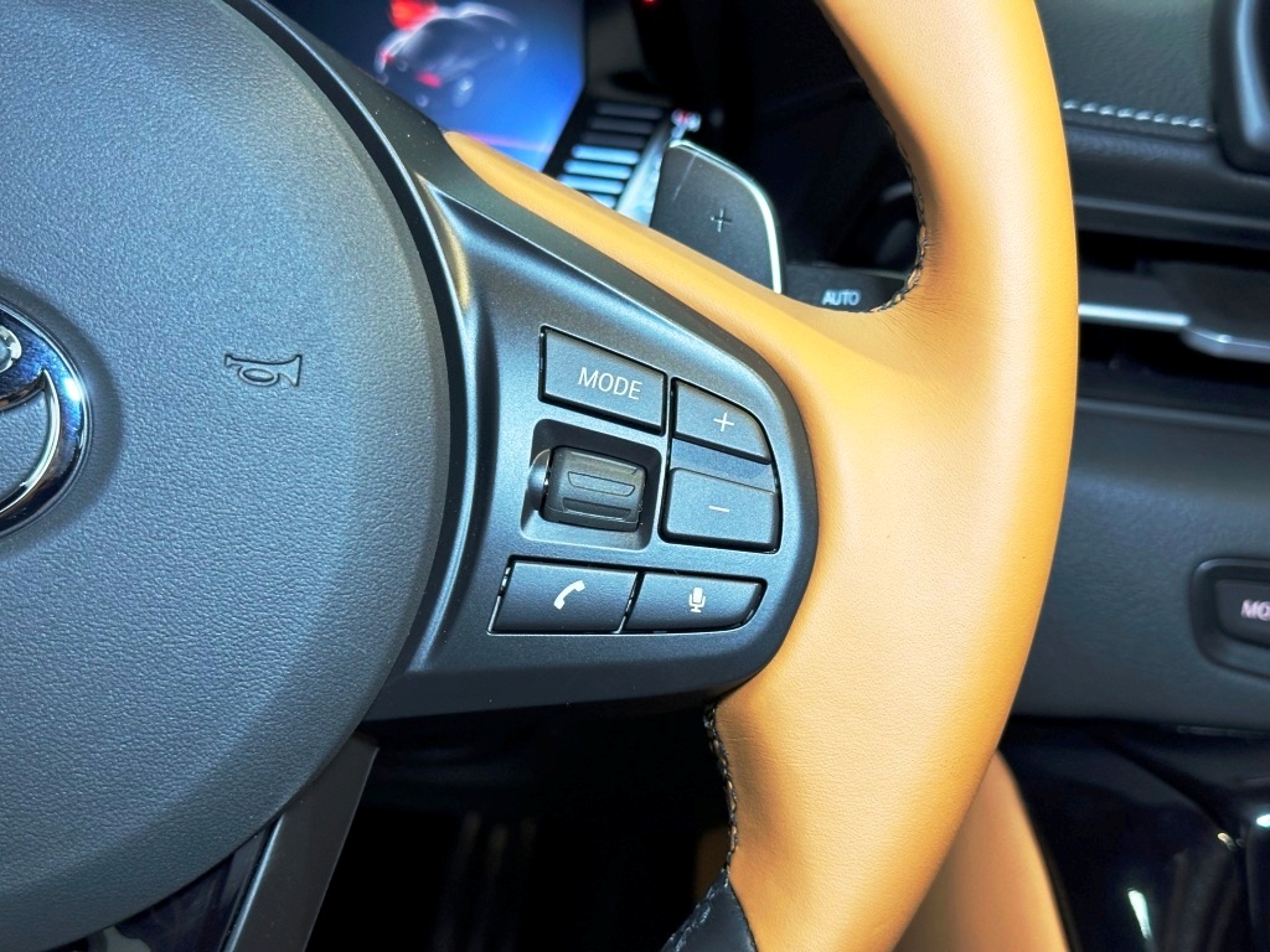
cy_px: 476
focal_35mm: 48
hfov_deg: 39.7
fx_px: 1761
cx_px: 635
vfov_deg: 30.3
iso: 250
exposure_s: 1/40
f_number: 1.78
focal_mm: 6.86
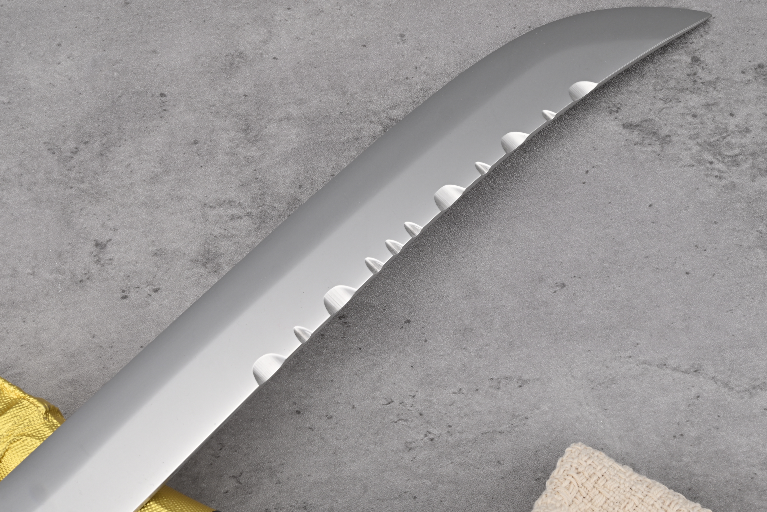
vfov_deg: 21.6
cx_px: 393
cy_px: 260
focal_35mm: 63
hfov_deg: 31.9
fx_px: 1343
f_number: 25
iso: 100
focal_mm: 50
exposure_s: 1/125
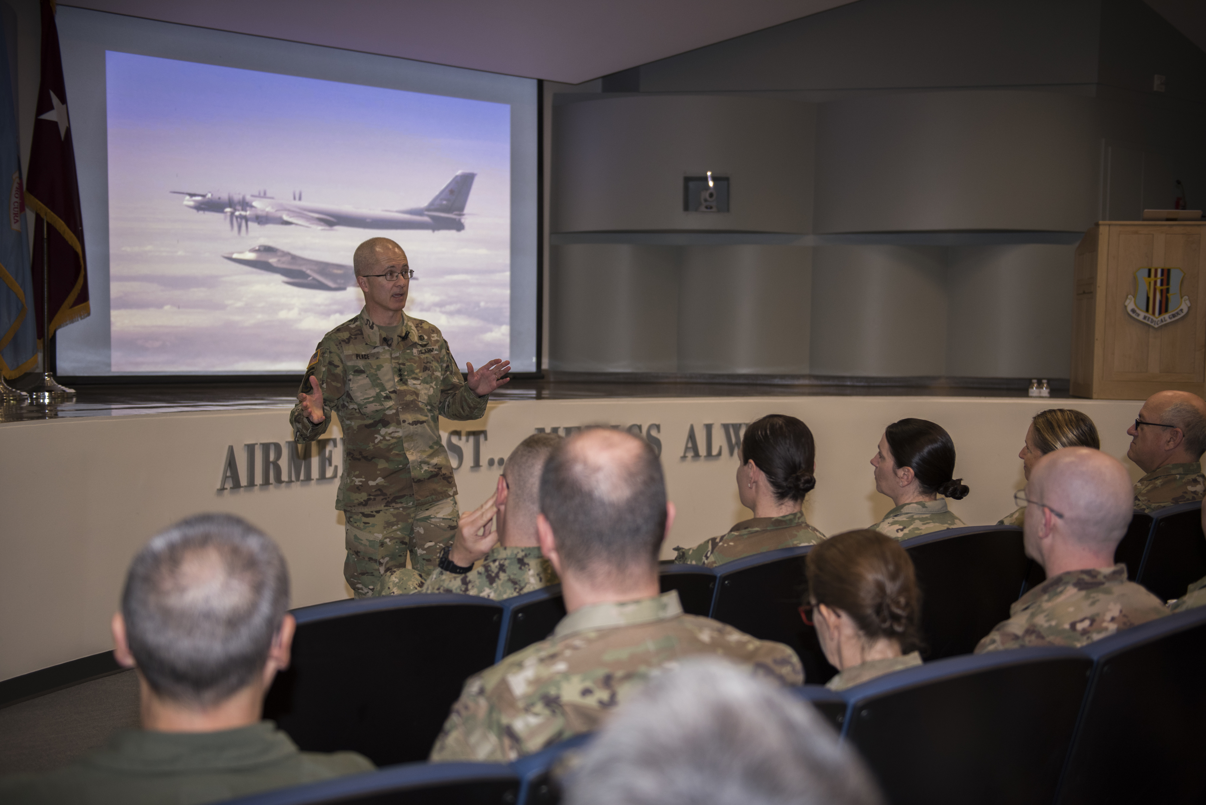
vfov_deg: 31.9
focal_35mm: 42
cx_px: 603
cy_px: 402
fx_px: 1407
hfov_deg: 46.4
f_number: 2.8
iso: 800
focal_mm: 42
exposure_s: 1/80
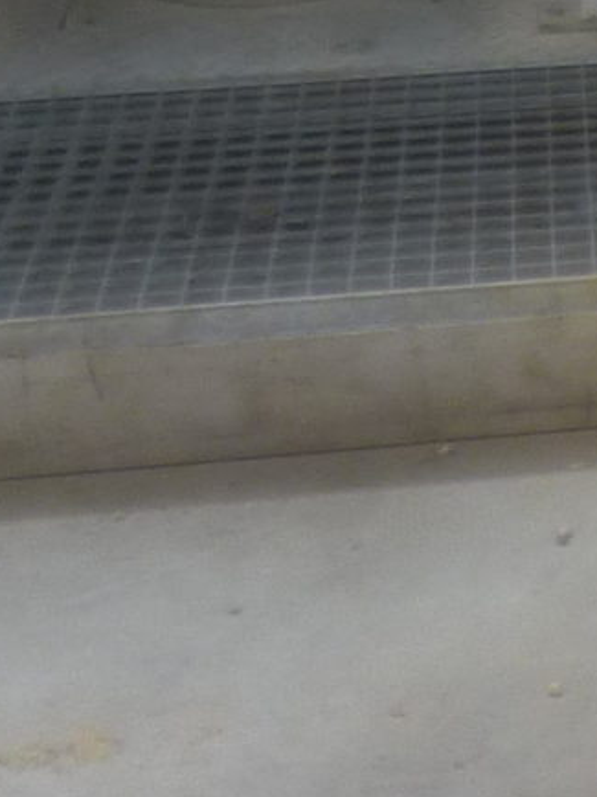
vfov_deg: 13.6
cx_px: 1124
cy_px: -730
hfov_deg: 10.9
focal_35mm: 126
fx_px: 2900
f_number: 3.3
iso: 100
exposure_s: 1/30
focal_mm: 4.1
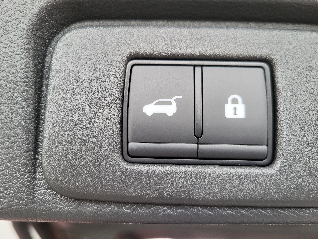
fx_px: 239
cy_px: 120
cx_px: 159
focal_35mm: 26
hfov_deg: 67.3
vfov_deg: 53.1
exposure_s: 1/120
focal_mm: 5.4
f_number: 1.8
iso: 250
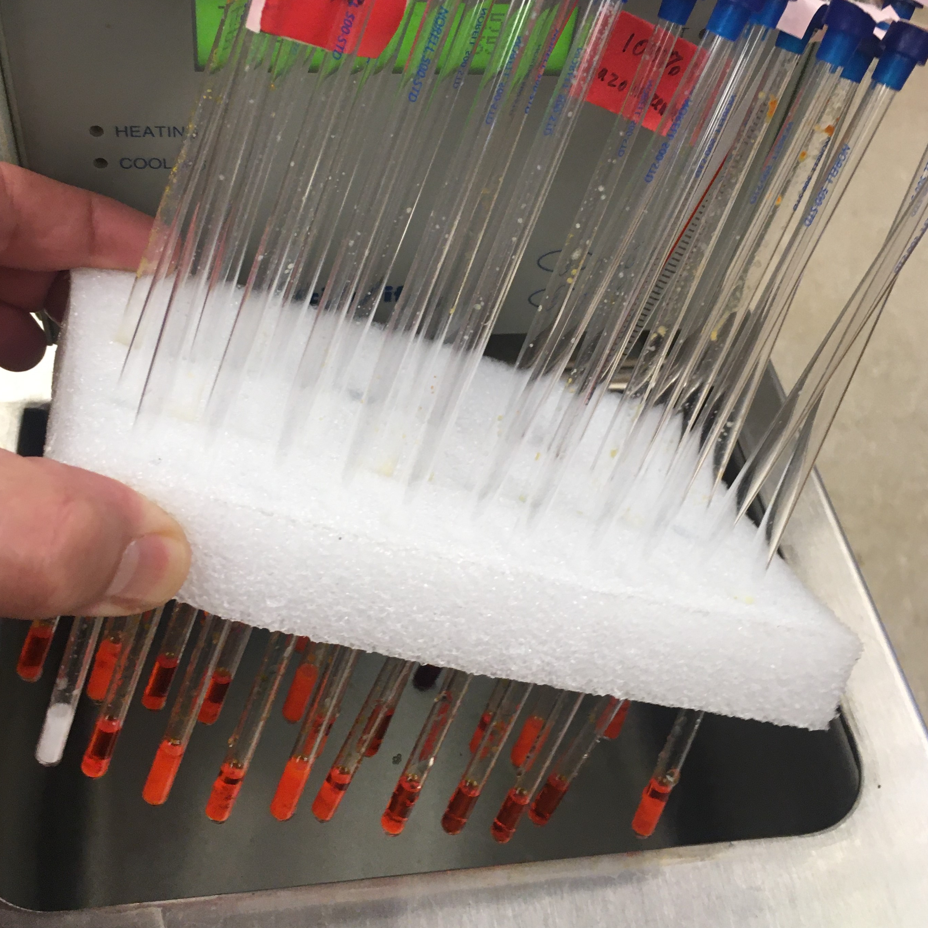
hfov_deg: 47.2
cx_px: 461
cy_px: 356
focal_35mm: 35
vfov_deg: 46.9
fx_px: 1062
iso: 40
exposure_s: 1/30
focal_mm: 4.15
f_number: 2.2
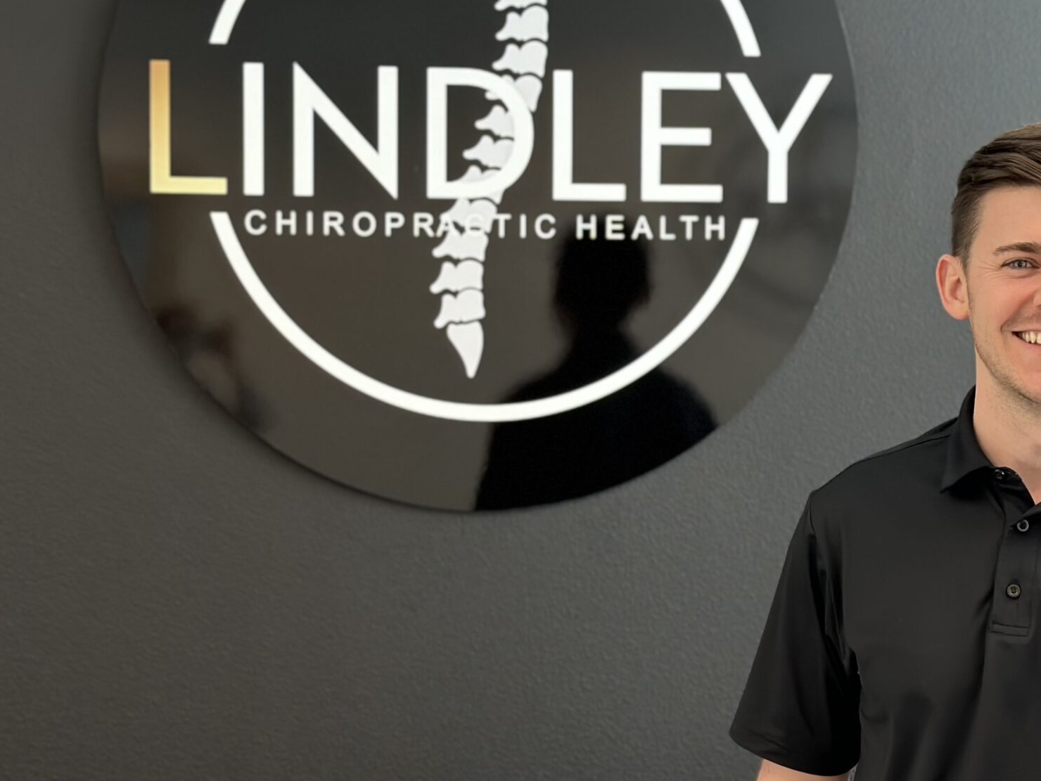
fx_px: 2496
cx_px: 568
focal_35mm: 83
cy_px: 419
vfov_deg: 17.8
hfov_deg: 23.6
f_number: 1.78
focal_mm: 6.86
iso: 100
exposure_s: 1/120
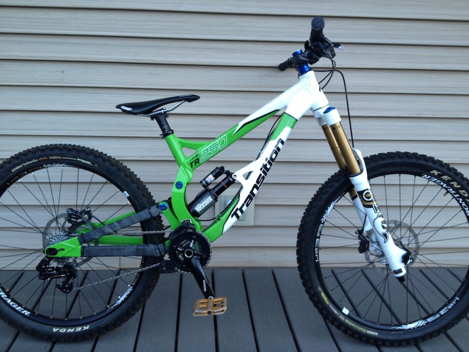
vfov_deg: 40.7
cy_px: 176
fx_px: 474
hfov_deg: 52.6
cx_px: 234
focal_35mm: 35
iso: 50
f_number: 2.4
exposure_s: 1/20
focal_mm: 4.28
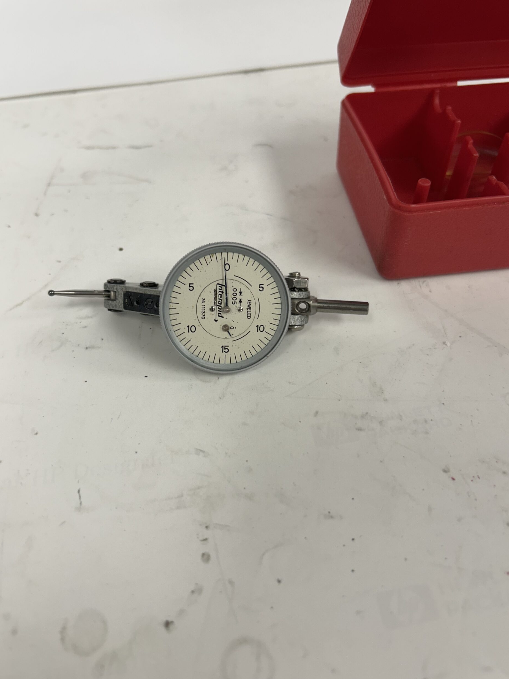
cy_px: 330
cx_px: 254
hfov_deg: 51.4
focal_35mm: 27
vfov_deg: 65.3
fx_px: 529
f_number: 1.5
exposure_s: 1/120
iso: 40
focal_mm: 5.7
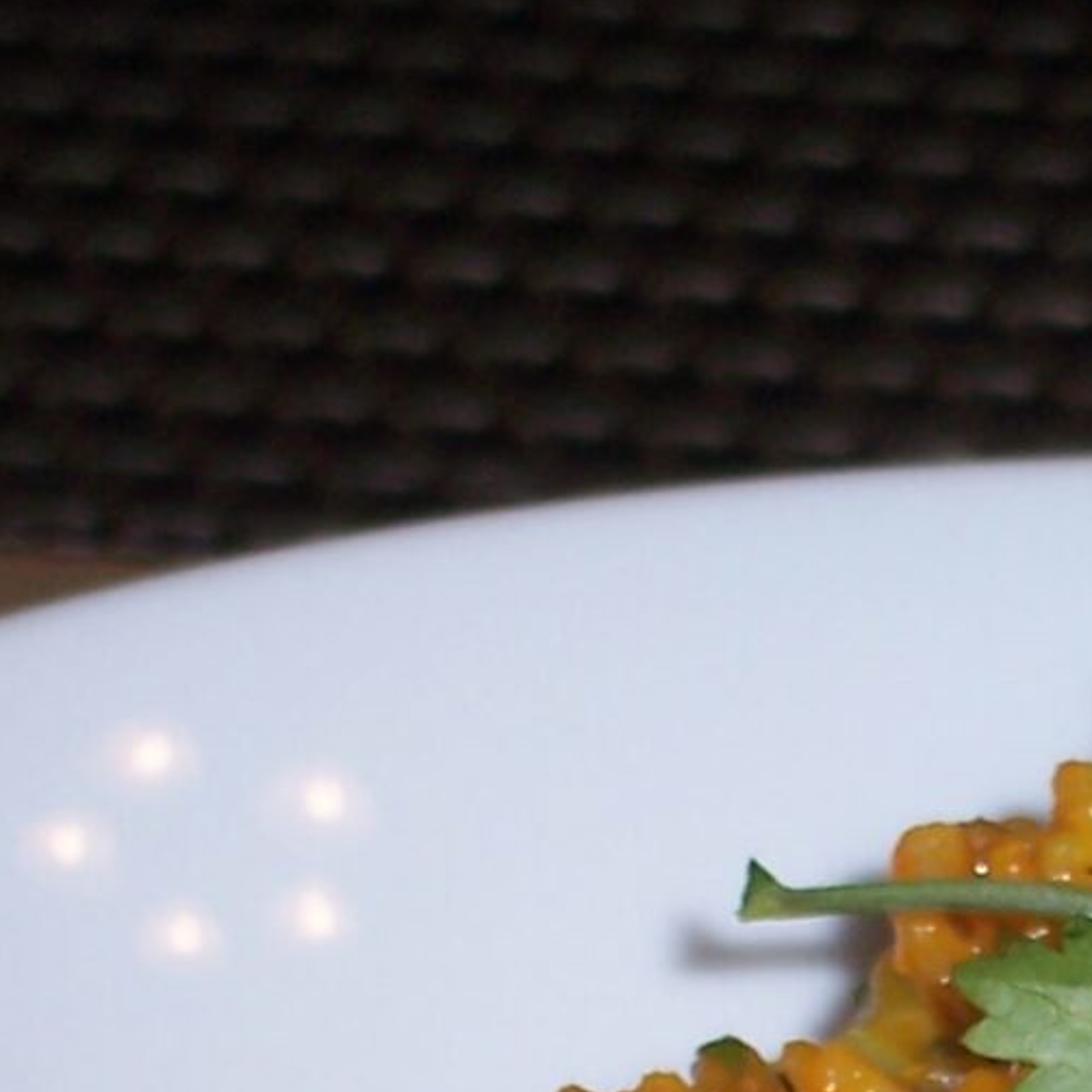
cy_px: 1379
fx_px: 13098
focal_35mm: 367
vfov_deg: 4.8
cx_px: 1279
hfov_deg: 4.8
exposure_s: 1/90
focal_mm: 16.8
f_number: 4.6
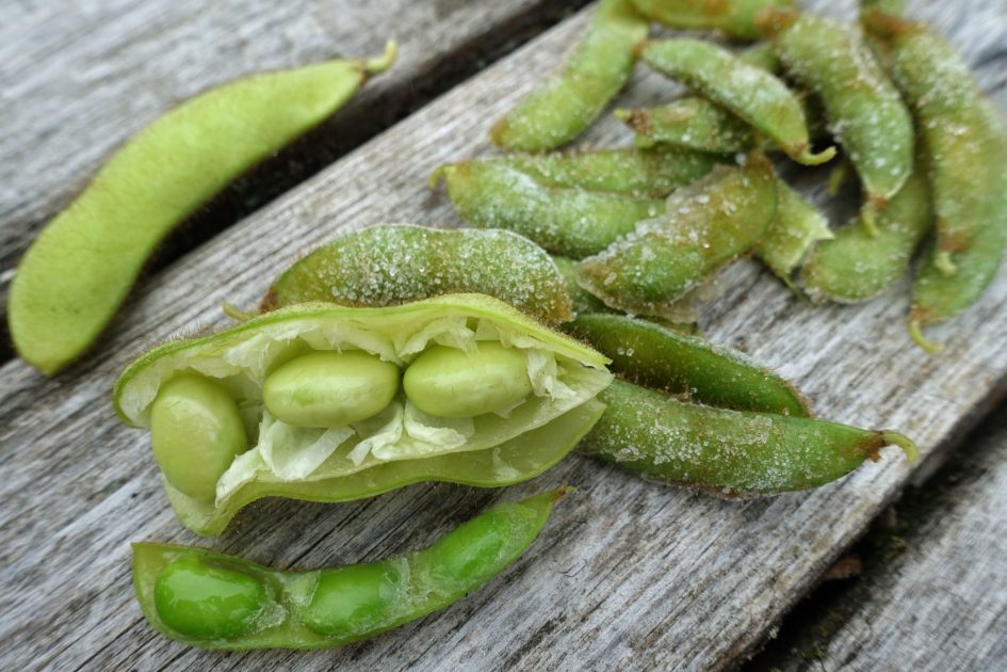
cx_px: 504
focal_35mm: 24
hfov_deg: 73.7
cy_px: 336
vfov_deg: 53.1
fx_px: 671
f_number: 4
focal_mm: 8.8
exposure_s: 1/200
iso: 125
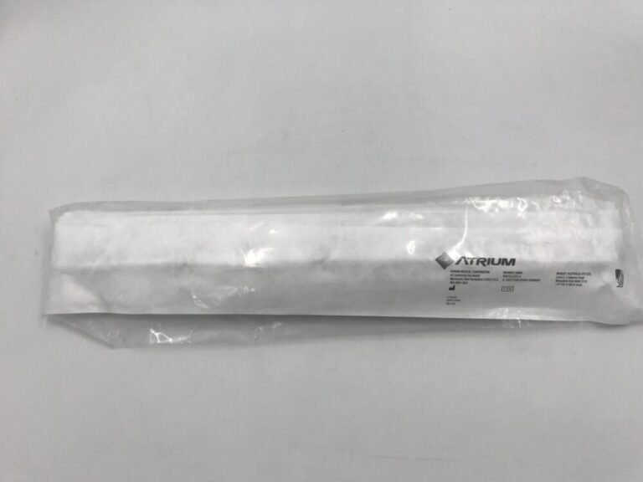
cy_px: 241
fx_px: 520
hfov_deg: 63.4
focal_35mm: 28
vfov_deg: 49.7
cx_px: 322
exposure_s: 1/260
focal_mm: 3.99
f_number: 1.8
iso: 20
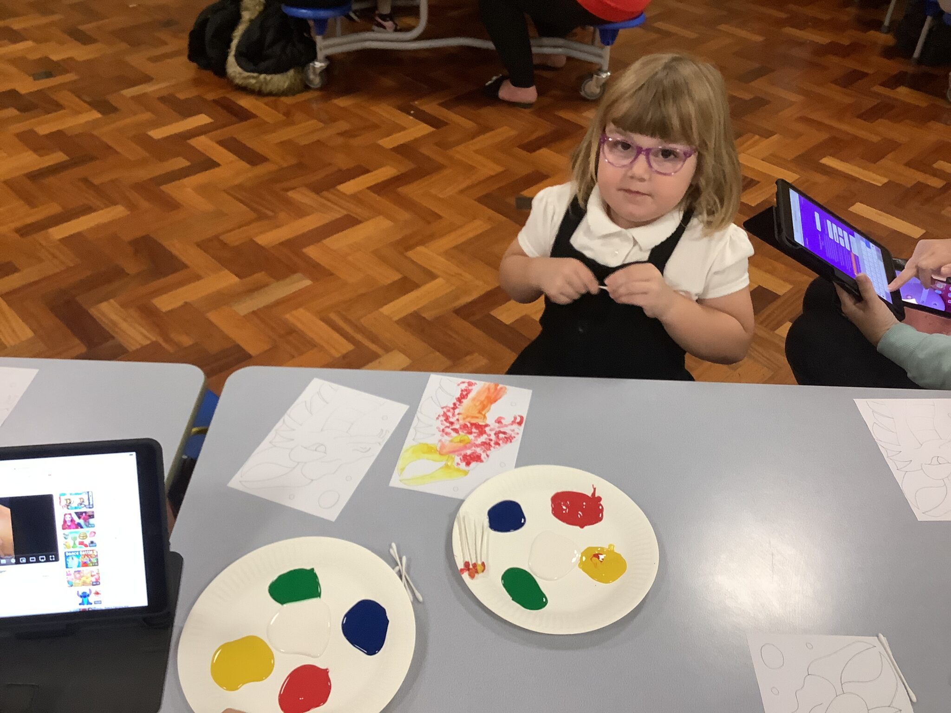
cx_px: 476
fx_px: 852
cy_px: 356
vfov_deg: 45.4
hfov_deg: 58.4
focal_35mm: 31
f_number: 2.4
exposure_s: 1/60
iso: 200
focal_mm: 3.3
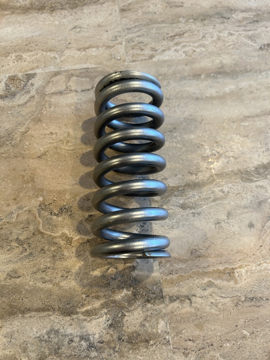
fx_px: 270
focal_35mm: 26
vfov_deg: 67.3
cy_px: 180
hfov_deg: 53.1
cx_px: 135
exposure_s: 1/60
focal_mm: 5.7
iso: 100
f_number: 1.5
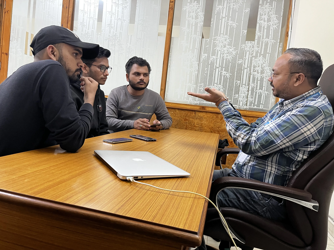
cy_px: 125
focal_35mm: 26
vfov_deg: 53.1
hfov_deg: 67.3
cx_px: 167
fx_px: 251
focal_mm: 5.1
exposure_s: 1/50
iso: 400
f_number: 1.6
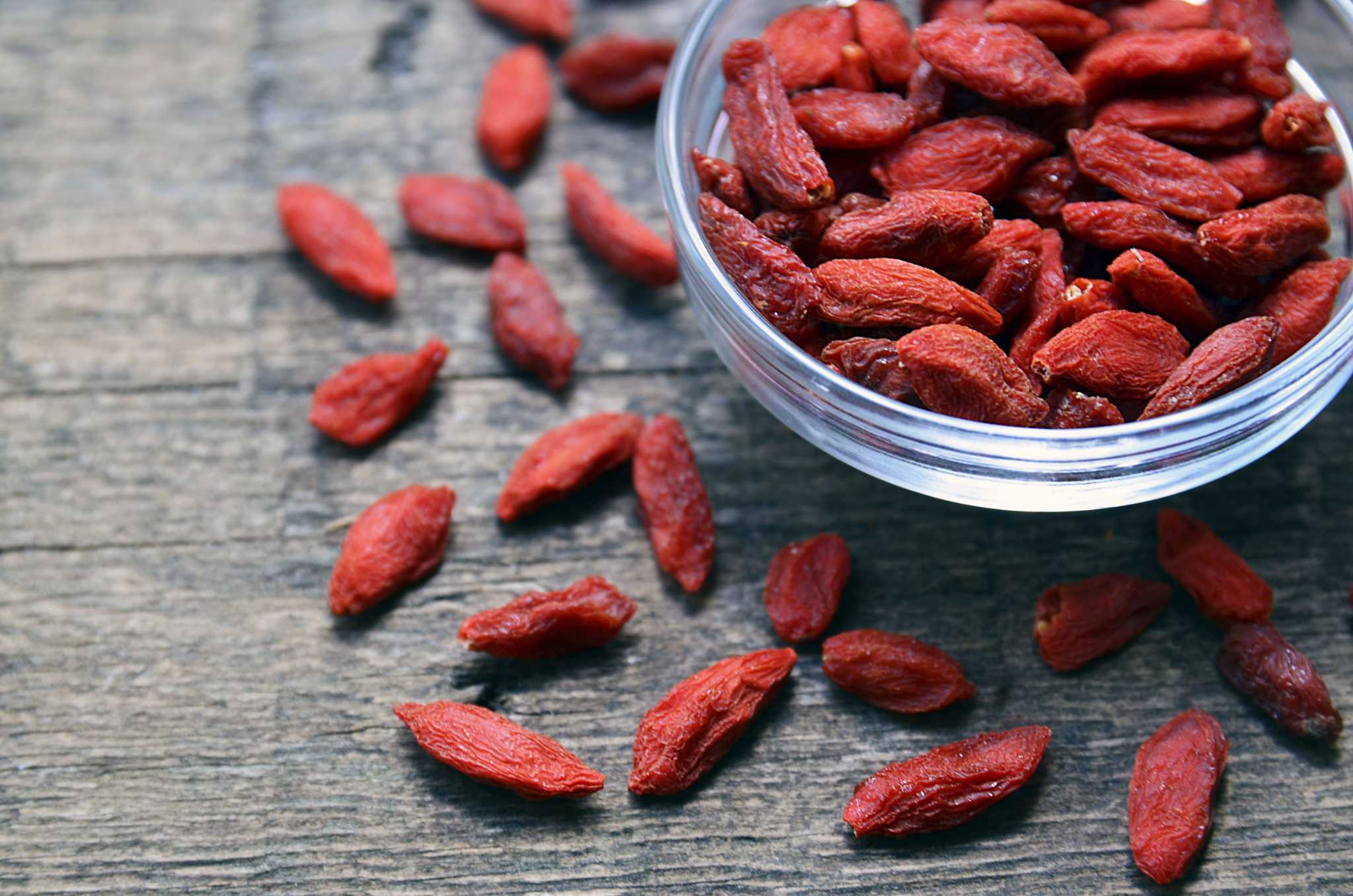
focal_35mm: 105
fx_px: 3938
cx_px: 676
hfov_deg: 19.5
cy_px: 448
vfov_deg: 13.0
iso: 125
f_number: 5.6
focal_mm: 70
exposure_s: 1/8
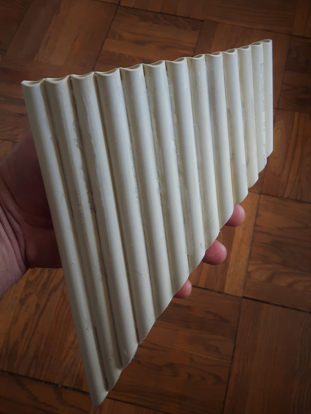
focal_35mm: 31
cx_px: 156
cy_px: 207
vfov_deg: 58.4
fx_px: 371
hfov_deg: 45.4
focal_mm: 3.7
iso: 160
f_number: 1.9
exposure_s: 1/33
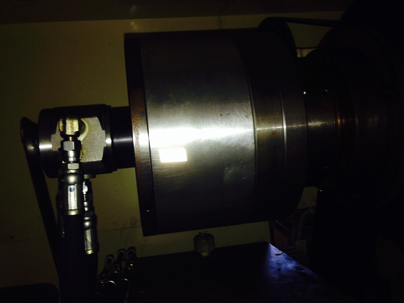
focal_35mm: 33
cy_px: 152
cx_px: 202
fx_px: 385
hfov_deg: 55.4
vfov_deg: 42.9
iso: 50
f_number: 2.4
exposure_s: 1/27
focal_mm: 4.12
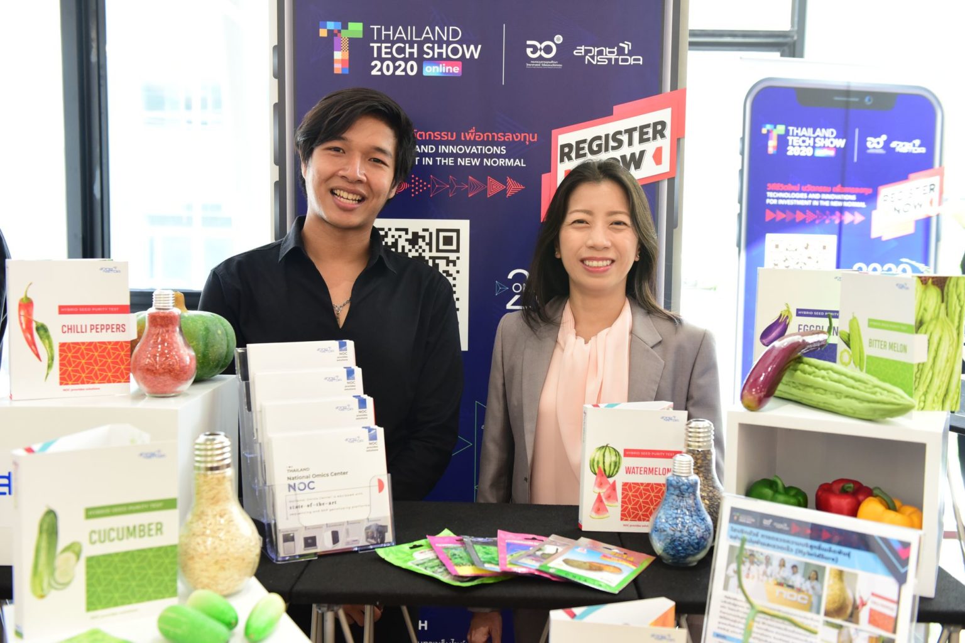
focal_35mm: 38
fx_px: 1019
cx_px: 482
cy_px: 322
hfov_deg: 50.7
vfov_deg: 35.1
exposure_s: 1/100
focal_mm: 38
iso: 2000
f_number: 4.5
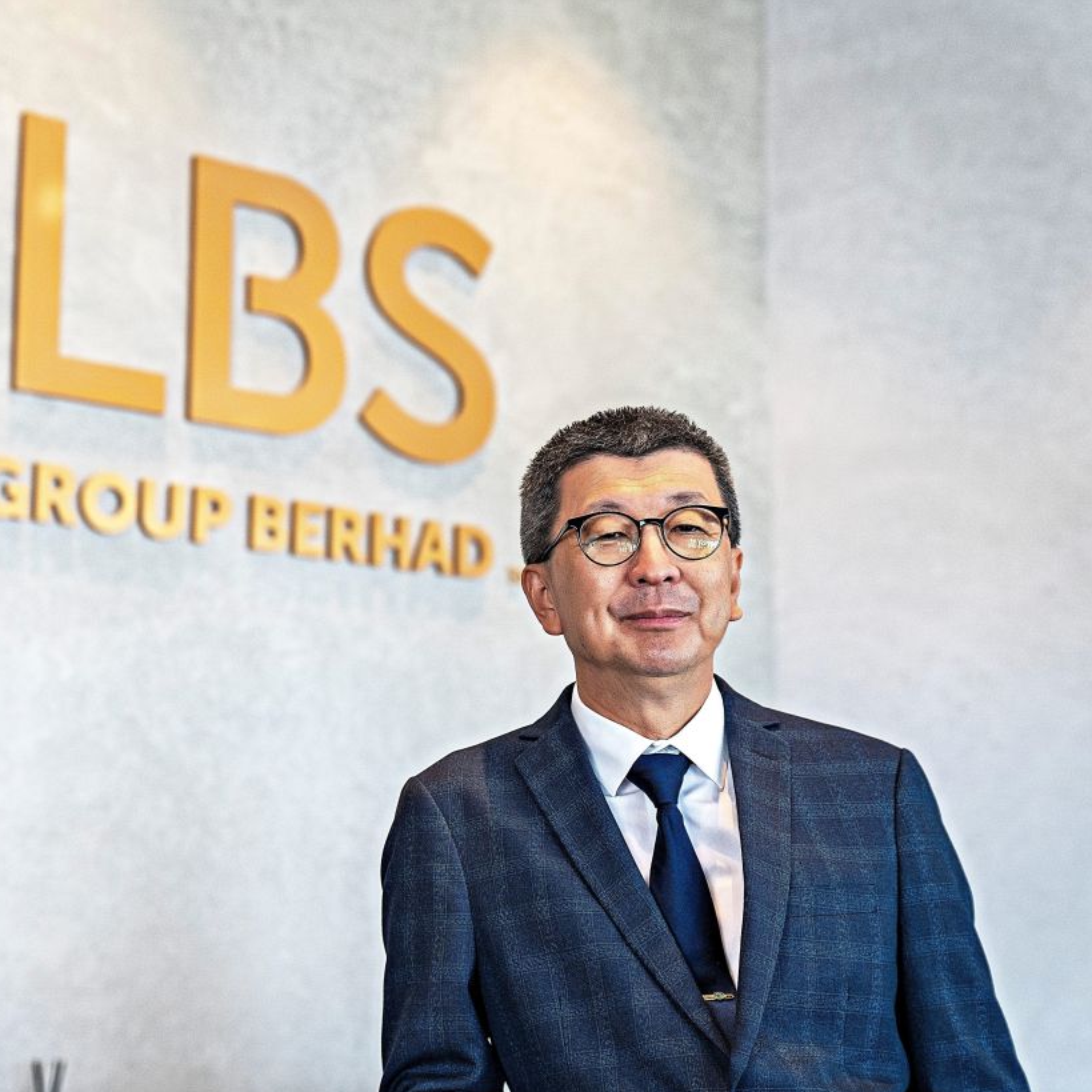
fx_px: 2248
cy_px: 547
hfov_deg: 27.0
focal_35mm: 63
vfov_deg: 27.3
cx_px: 320
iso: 640
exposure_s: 1/160
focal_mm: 49
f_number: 2.8
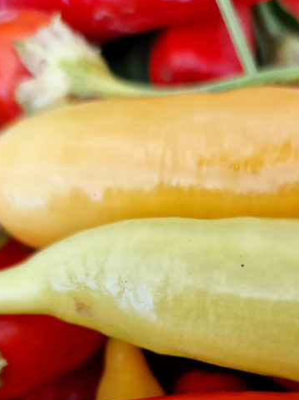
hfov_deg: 29.4
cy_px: 317
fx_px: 565
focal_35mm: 49
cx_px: 207
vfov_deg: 37.6
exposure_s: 1/100
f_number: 1.8
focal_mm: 6.4
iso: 50
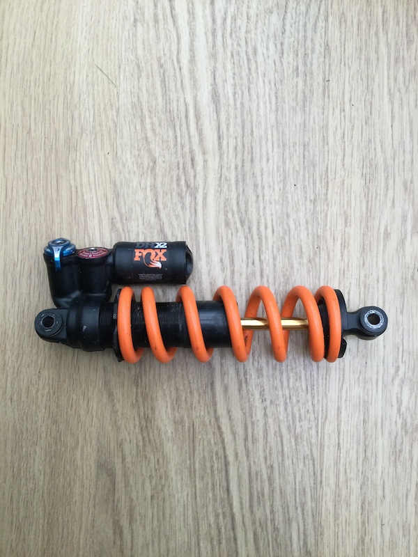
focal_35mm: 31
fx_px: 499
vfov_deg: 58.4
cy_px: 278
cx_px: 209
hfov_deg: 45.4
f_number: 2.4
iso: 40
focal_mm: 3.3
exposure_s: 1/33
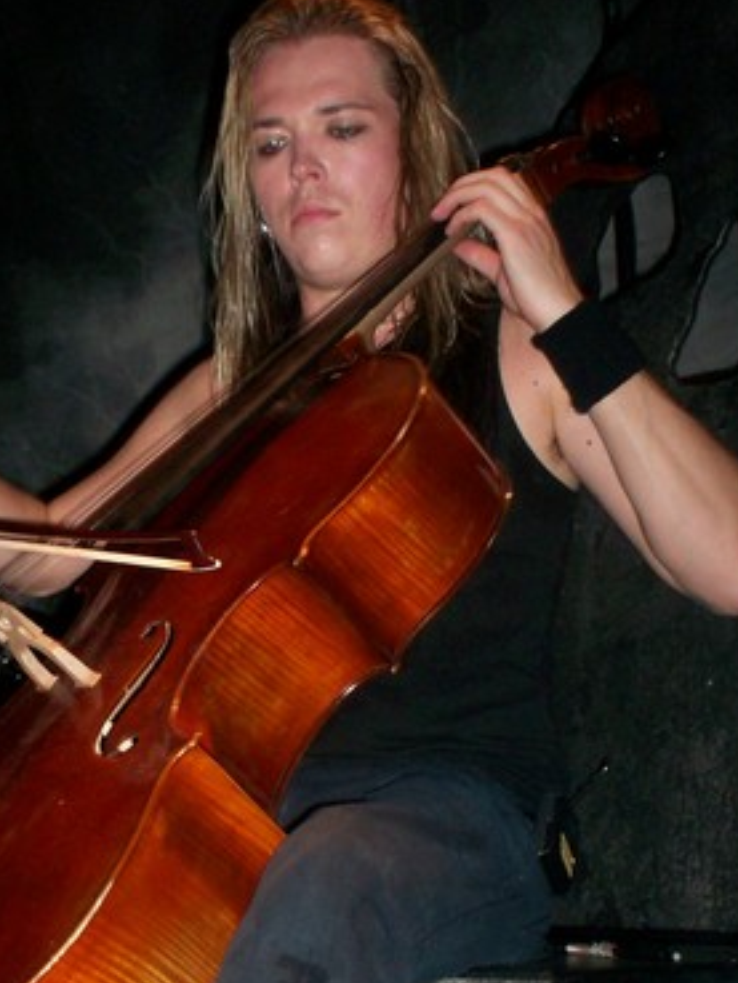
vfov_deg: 29.5
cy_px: 699
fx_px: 1847
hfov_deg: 22.5
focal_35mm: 65
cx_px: 250
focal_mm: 6
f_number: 4.5
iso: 140
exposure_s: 1/60
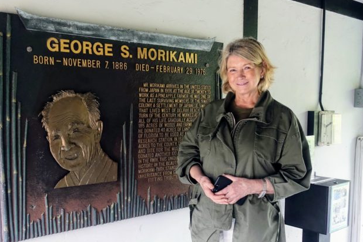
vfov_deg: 32.6
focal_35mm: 41
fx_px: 413
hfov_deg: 47.3
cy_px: 139
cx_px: 154
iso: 800
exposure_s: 1/30
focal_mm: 12.06
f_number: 3.2
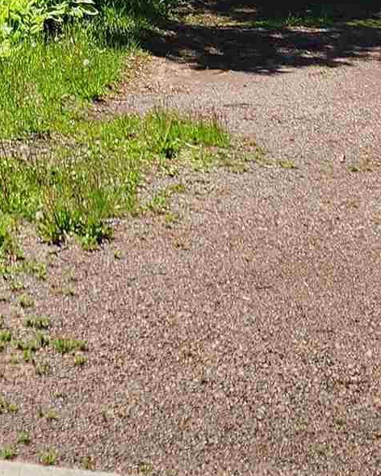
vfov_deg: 15.4
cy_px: -190
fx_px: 1647
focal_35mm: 117
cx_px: -119
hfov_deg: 12.8
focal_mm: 6.4
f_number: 1.8
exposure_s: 1/801
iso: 12
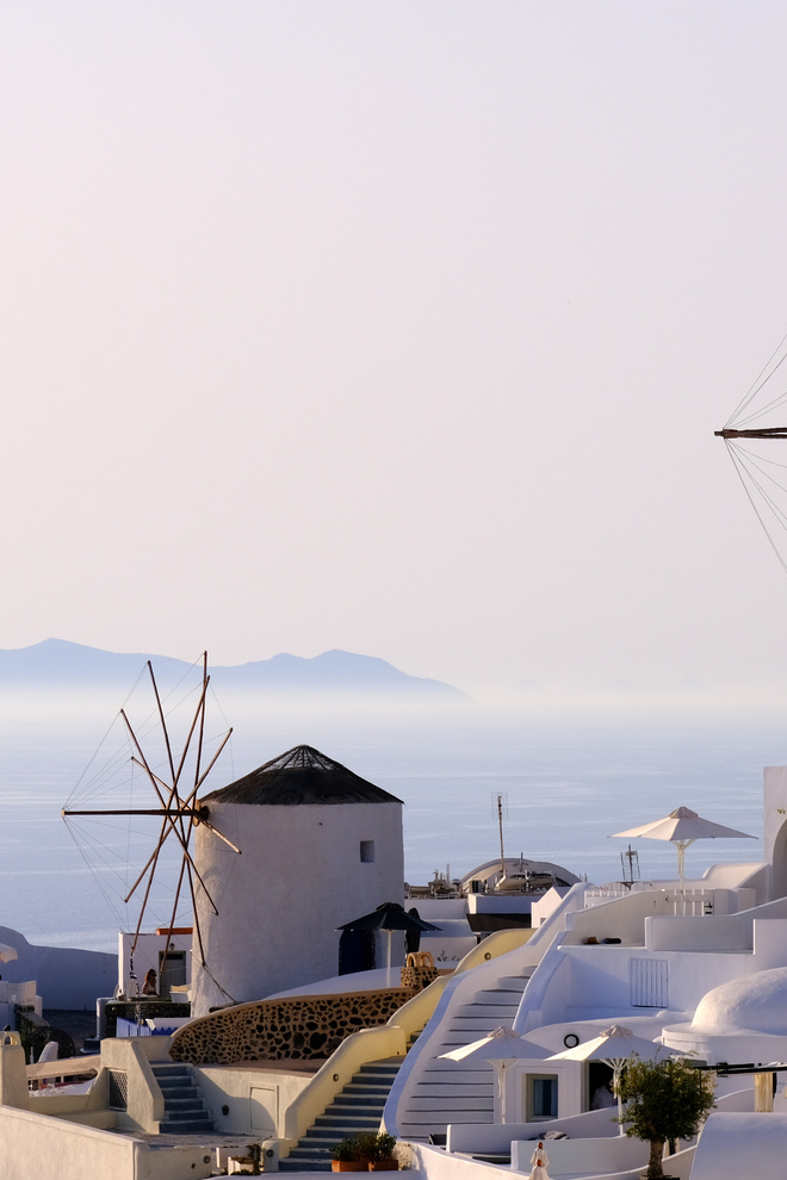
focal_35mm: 229
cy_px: 607
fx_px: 7509
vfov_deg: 9.0
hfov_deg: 6.0
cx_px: 520
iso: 200
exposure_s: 1/400
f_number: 13
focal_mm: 93.2
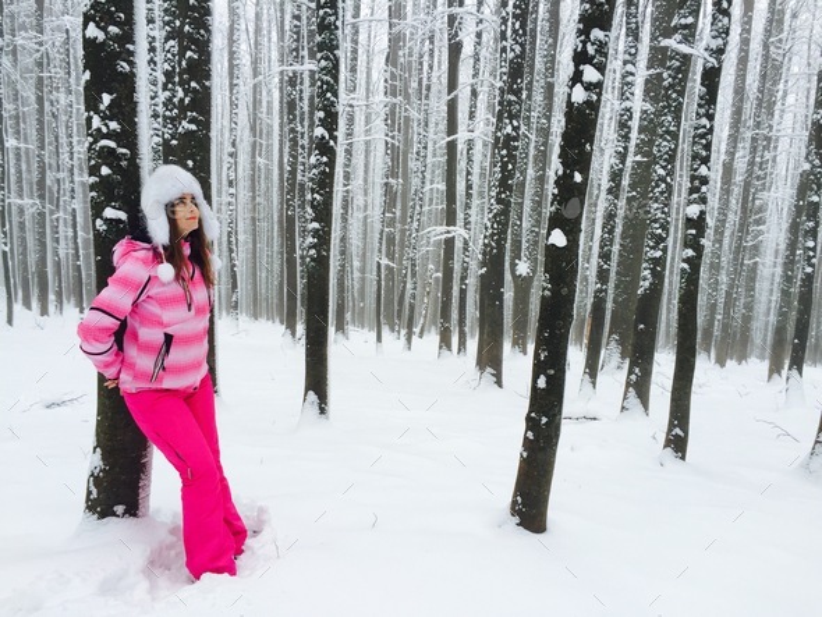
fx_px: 689
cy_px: 308
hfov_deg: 61.6
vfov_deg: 48.3
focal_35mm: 29
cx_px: 411
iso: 40
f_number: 2.2
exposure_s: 1/60
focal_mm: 4.15
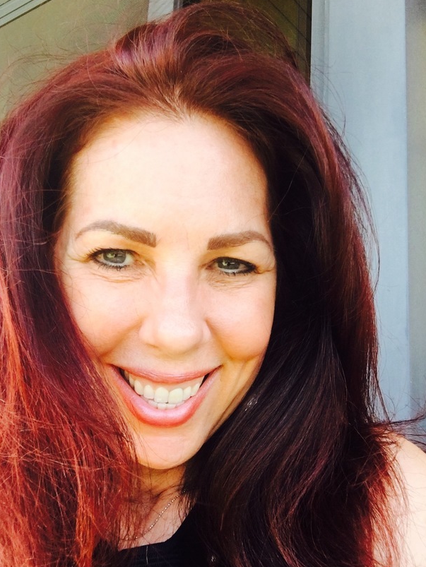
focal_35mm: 36
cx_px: 211
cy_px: 323
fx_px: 590
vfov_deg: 51.2
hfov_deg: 39.7
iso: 32
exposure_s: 1/128
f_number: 2.2
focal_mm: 2.65
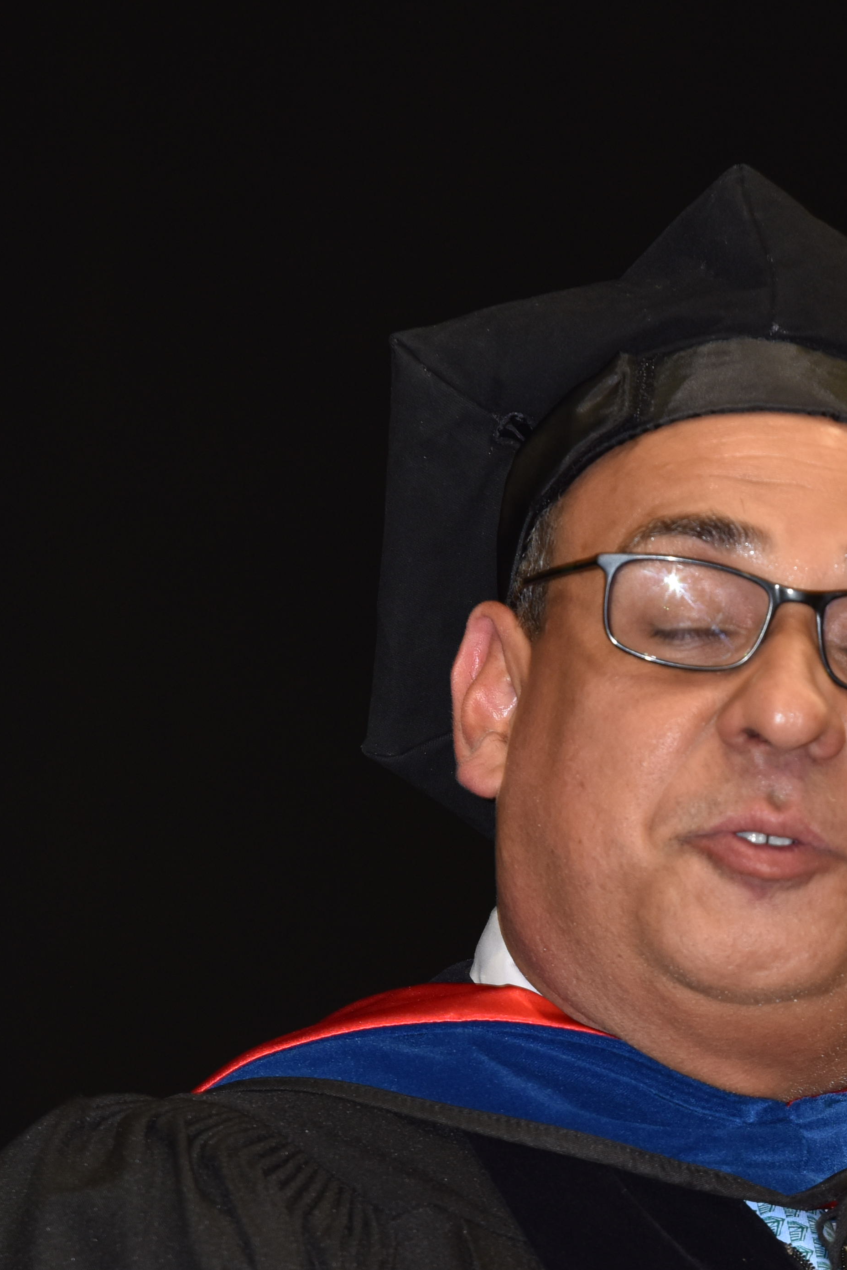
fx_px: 17254
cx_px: 1048
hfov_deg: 2.8
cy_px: 1028
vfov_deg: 4.2
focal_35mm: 489
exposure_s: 1/60
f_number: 4.5
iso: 400
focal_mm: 185
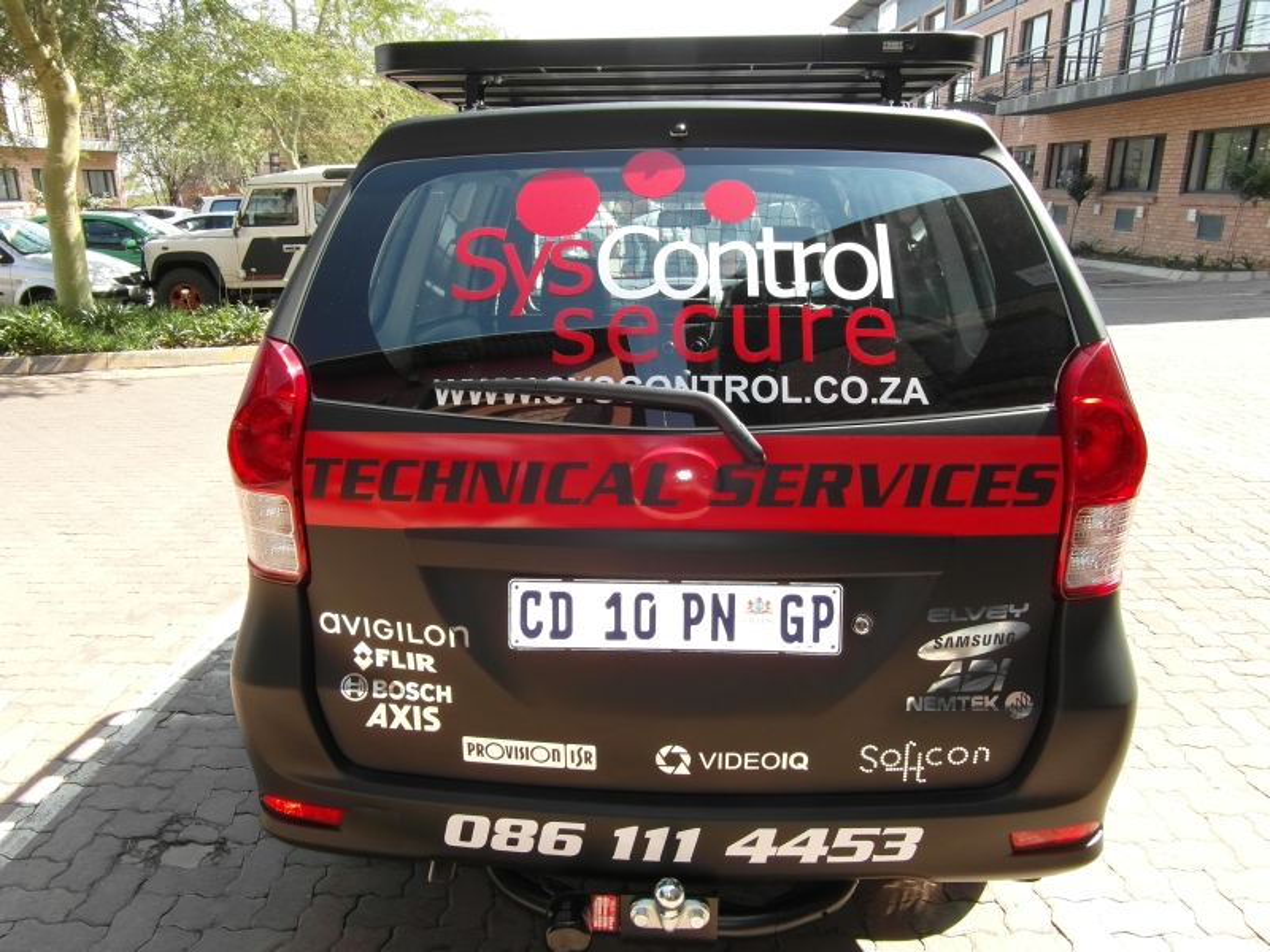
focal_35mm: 24
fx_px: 881
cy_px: 476
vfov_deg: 56.8
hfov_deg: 71.6
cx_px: 635
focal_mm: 4
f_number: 4.6
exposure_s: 1/90
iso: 80
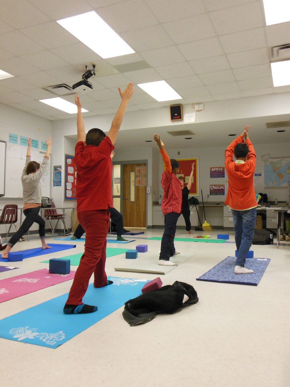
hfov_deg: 48.2
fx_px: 324
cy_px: 194
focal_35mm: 29
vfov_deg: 61.7
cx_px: 145
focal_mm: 5.2
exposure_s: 1/30
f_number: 3.3
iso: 320
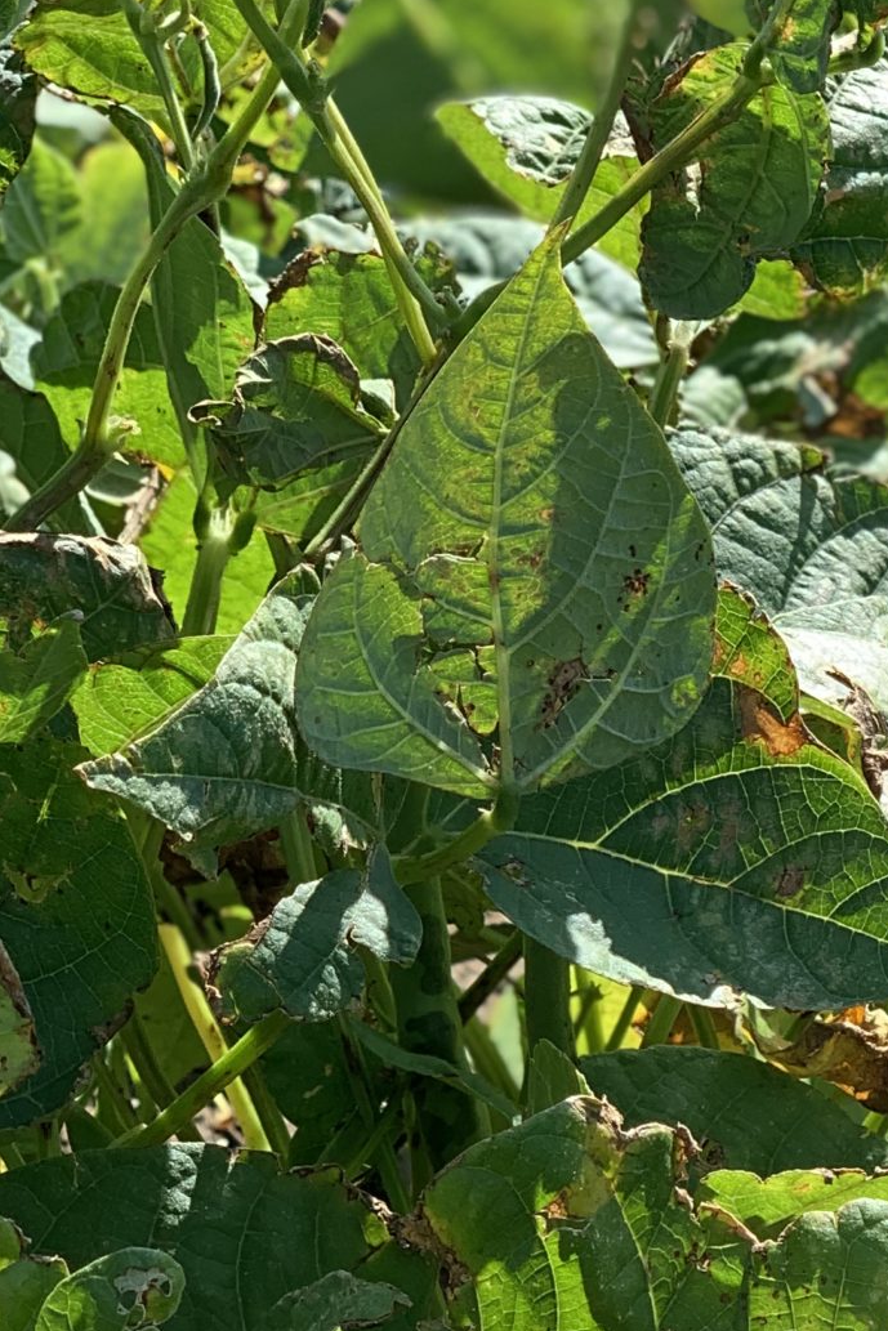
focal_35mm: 134
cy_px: 1046
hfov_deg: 10.0
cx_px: 1174
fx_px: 4956
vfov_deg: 15.2
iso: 16
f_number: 2.4
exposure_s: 1/320
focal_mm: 6
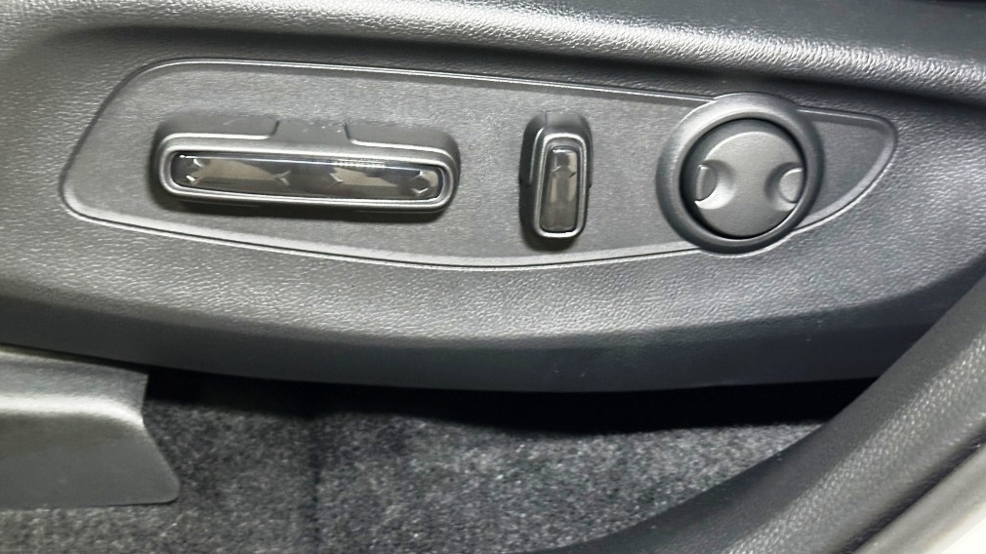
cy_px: 209
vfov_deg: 22.6
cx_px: 493
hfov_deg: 39.2
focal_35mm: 53
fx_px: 1386
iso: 640
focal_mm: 6.86
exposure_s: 1/30
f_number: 1.78
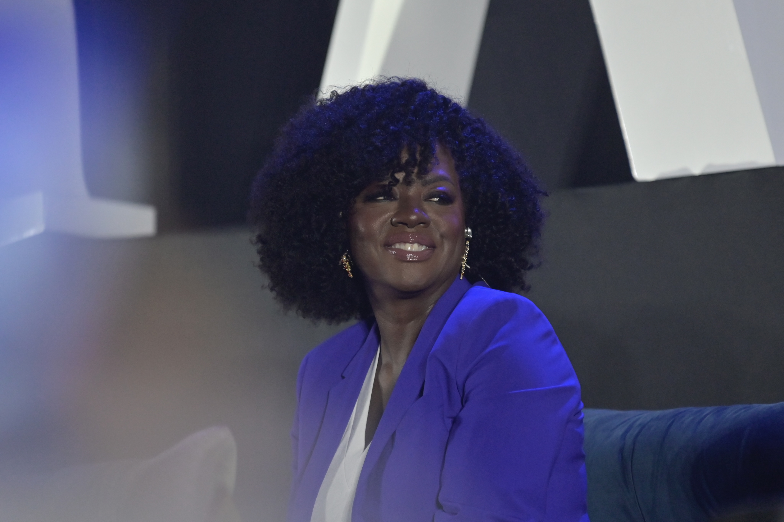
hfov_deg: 10.3
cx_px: 392
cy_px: 261
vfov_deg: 6.9
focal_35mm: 200
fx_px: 4352
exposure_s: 1/640
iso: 2500
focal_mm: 200
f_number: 3.2
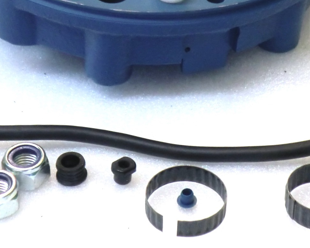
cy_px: 27
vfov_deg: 12.0
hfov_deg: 15.0
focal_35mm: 128
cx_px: 163
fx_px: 1175
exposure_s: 1/60
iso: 400
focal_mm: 11.16
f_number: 4.3
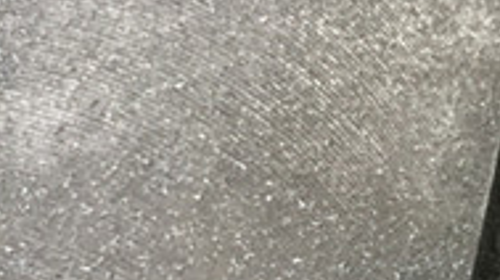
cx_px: 841
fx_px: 1418
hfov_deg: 17.2
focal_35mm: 107
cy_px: 309
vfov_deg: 11.1
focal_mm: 4.15
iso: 125
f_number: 2.2
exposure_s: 1/33
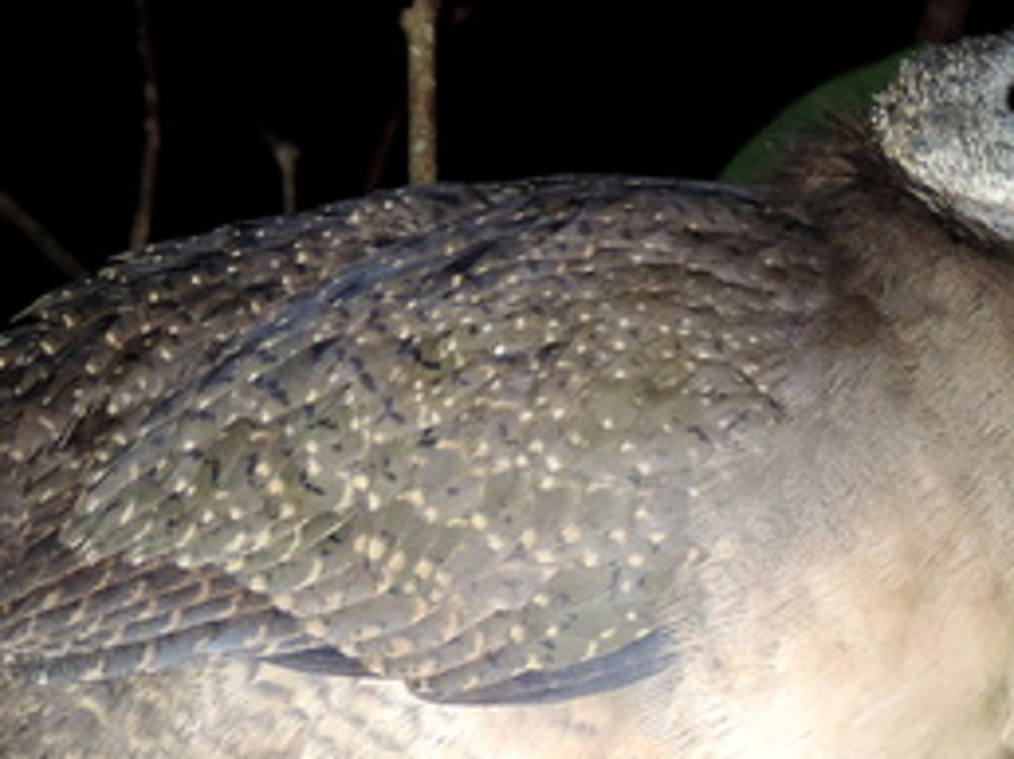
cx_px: 503
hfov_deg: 2.9
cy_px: 653
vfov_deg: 2.2
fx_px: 19988
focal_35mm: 683
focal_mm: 49
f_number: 4.7
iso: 250
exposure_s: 1/80
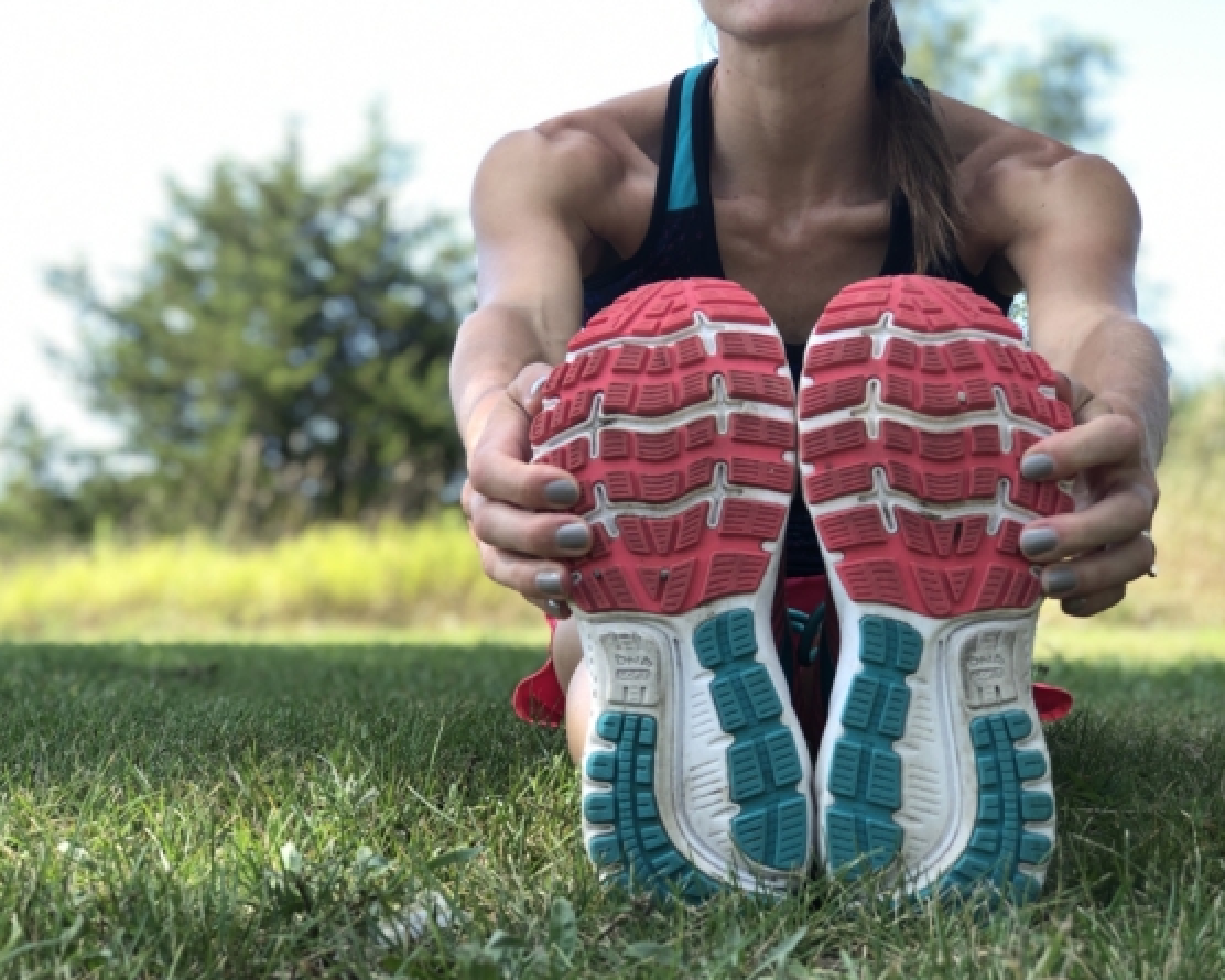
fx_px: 2176
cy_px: 491
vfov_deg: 25.4
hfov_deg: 31.4
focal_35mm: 60
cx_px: 617
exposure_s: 1/120
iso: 20
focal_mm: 6.6
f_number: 2.8
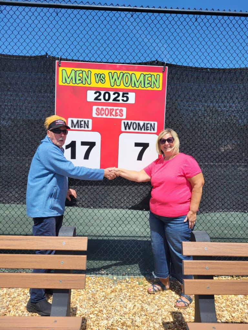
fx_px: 248
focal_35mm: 26
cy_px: 165
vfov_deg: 67.3
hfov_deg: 53.1
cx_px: 124
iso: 40
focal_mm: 5.4
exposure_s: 1/2551
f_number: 1.8
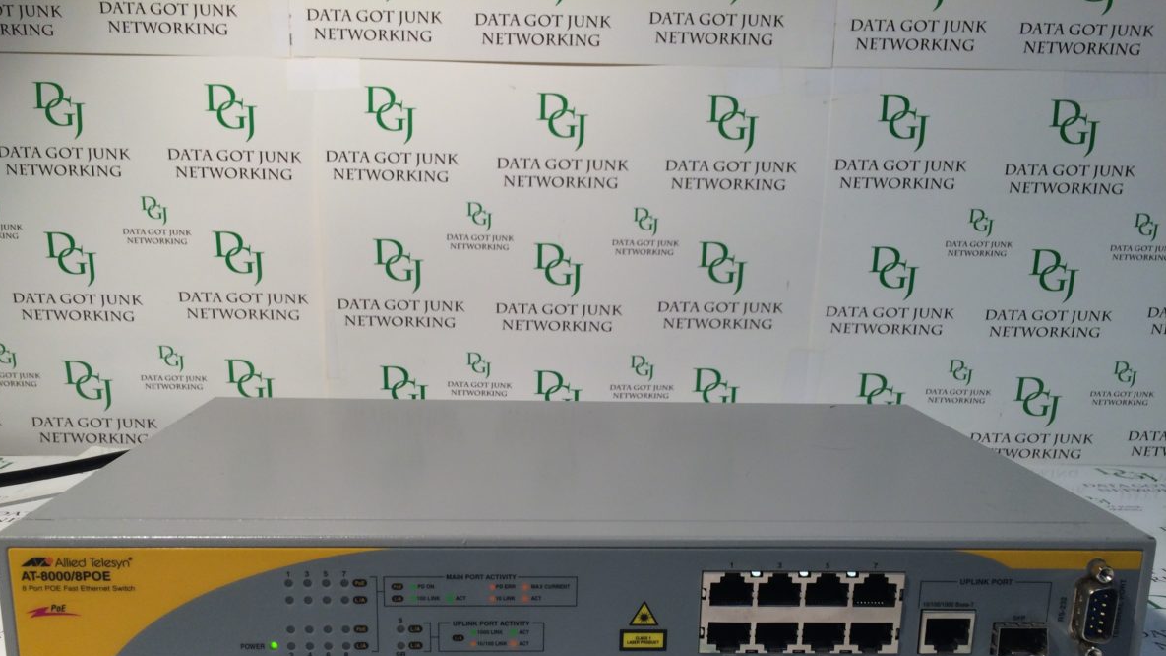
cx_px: 579
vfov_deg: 36.2
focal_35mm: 32
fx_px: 989
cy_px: 442
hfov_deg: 61.0
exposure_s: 1/120
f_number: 2.2
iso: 50
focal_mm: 4.15
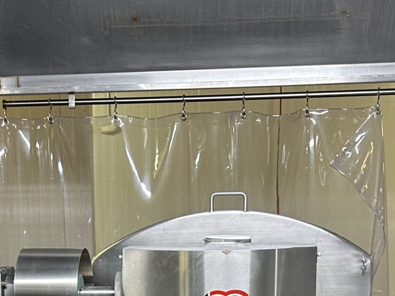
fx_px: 901
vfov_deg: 17.2
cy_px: 413
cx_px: 136
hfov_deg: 24.6
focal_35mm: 79
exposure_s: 1/60
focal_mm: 5.7
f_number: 1.5
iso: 100
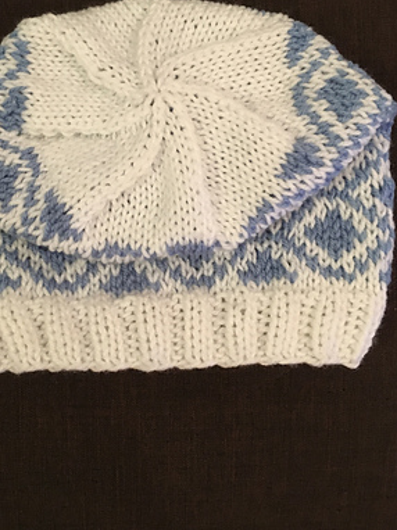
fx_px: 582
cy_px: 222
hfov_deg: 37.5
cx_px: 149
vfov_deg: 48.8
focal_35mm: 38
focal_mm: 4.15
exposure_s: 1/17
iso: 250
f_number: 2.2
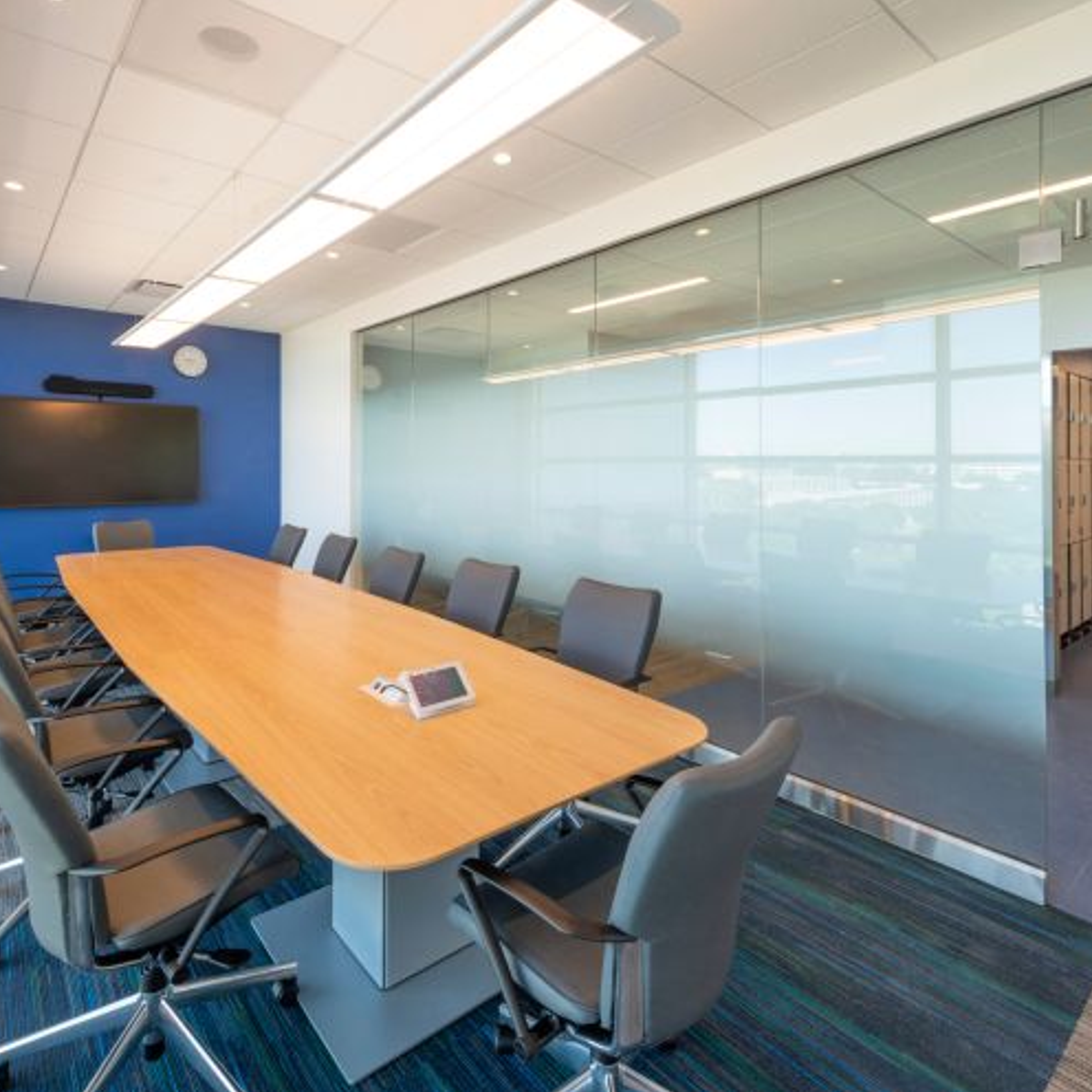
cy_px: 548
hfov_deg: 80.5
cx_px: 491
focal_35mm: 18
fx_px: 642
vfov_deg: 80.7
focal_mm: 14
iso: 100
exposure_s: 1/2
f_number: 13
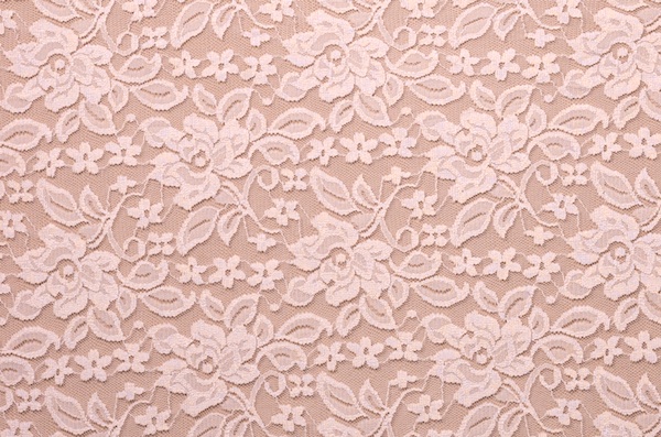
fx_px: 1813
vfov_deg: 13.8
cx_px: 330
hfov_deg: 20.7
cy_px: 218
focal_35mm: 99
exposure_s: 1/800
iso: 200
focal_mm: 66
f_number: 11
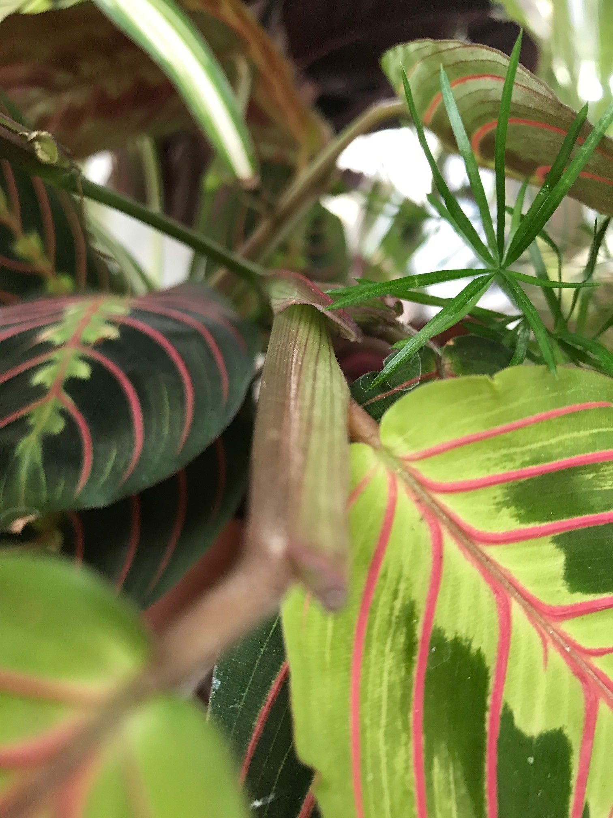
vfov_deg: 63.4
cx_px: 306
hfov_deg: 49.7
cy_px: 409
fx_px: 661
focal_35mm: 28
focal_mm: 3.99
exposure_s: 1/20
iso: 32
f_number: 1.8
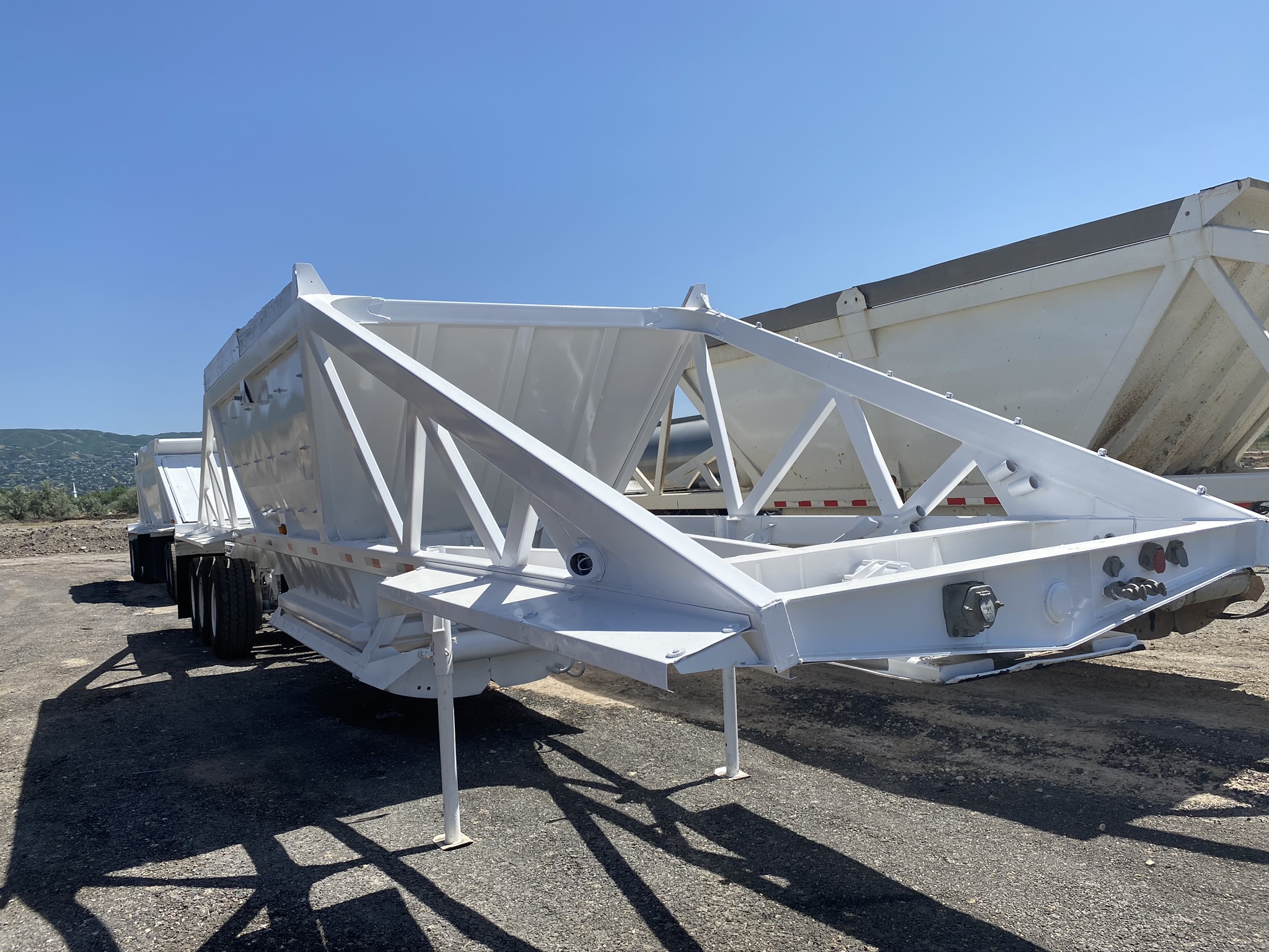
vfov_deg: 53.1
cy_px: 476
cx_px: 634
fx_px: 953
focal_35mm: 26
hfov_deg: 67.3
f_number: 1.8
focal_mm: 4.25
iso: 32
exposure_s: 1/4115
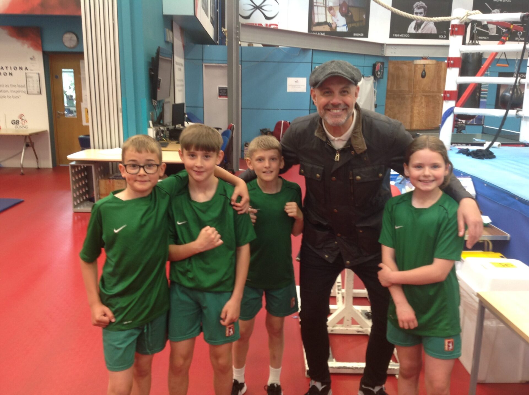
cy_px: 198
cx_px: 264
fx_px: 534
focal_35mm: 35
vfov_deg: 40.6
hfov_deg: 52.7
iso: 50
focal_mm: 4.28
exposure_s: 1/17
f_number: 2.4
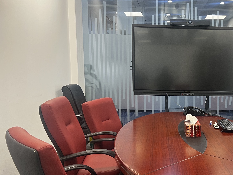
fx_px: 289
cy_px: 119
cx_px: 187
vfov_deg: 33.2
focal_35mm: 43
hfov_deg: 41.9
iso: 80
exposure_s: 1/50
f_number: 1.5
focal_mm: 5.7
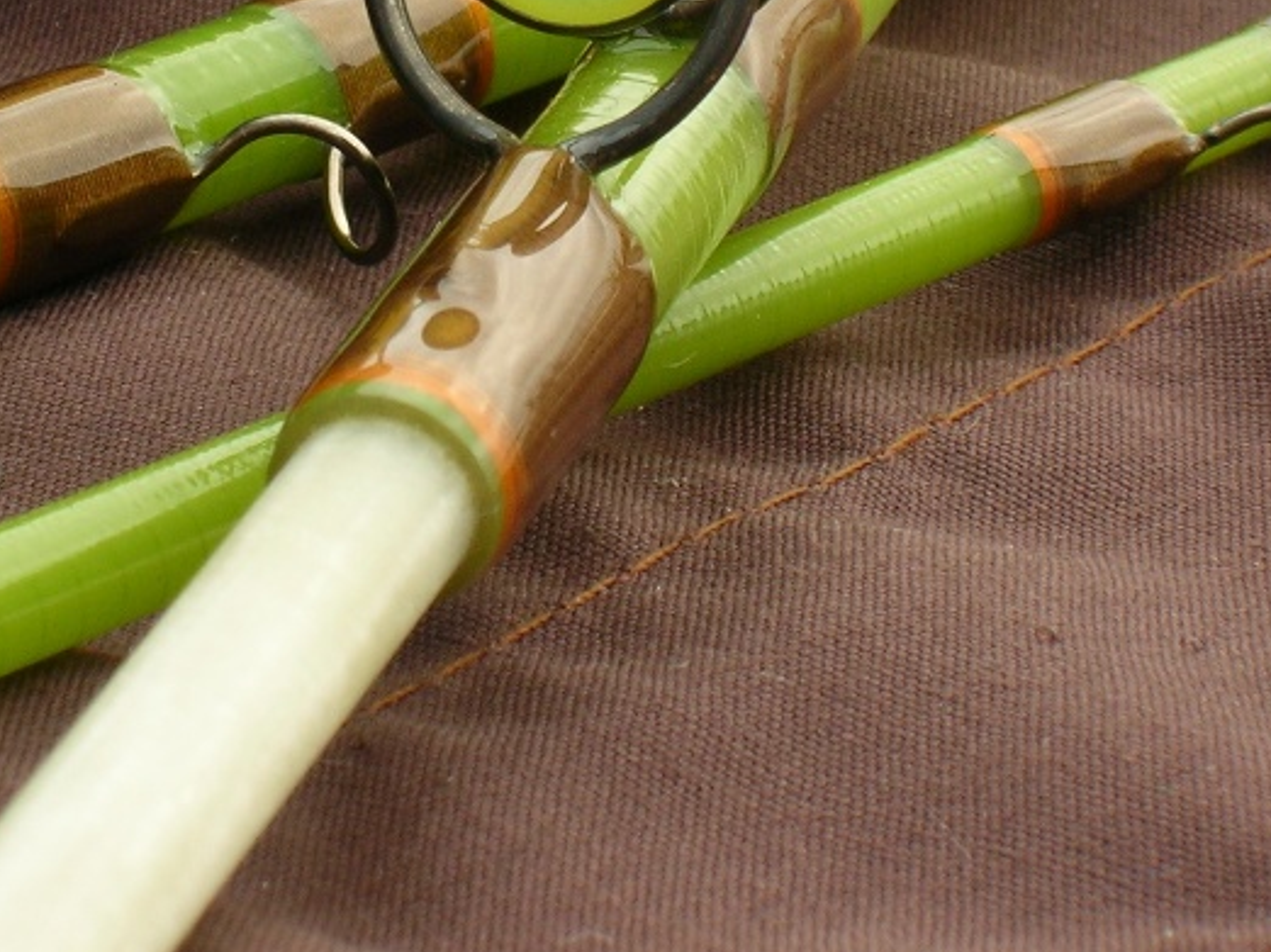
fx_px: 7340
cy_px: 61
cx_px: 565
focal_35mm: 200
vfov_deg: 7.4
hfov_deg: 9.9
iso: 50
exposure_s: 1/28.3
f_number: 8.2
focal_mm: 17.1
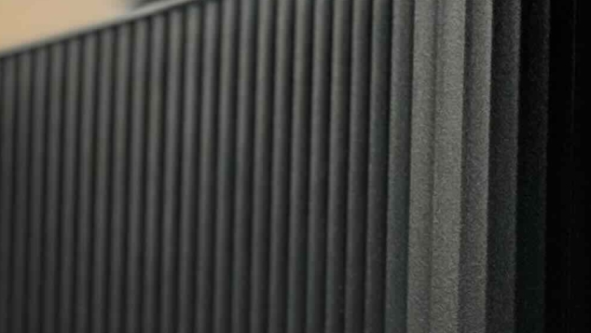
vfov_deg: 5.7
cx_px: 334
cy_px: 617
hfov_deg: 10.2
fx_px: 3307
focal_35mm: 211
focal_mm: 6.76
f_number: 1.78
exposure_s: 1/111
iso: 100
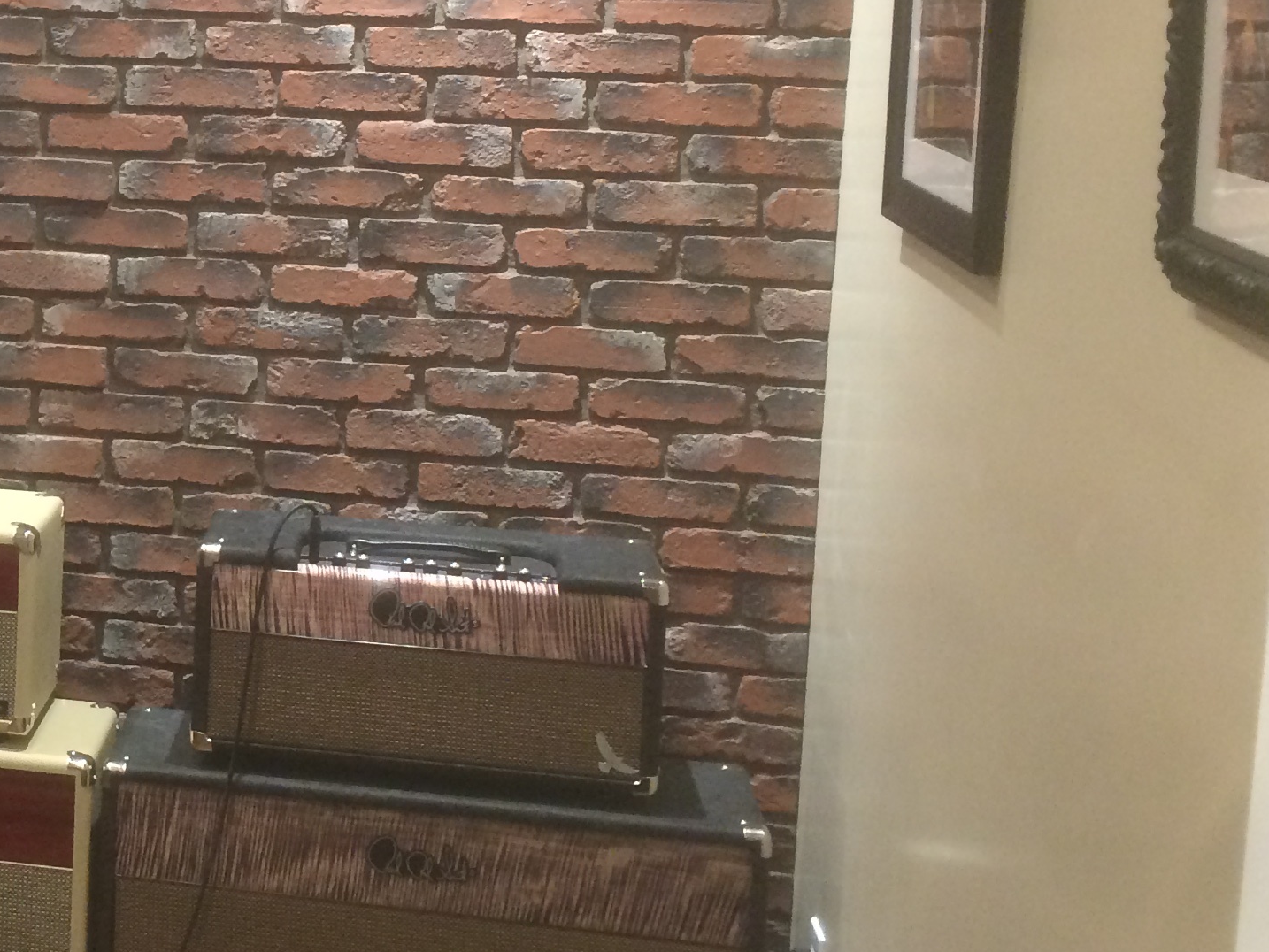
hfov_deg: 27.0
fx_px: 2420
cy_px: 233
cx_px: -118
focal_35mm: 66
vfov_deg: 22.1
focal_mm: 4.15
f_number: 2.2
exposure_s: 1/30
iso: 125
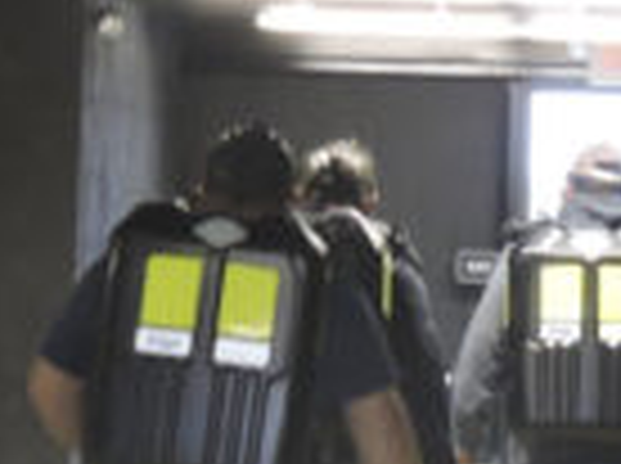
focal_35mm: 290
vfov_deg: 5.1
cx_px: 376
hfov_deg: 6.8
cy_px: 509
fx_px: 5193
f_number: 3.7
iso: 500
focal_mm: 10.7
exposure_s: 1/15
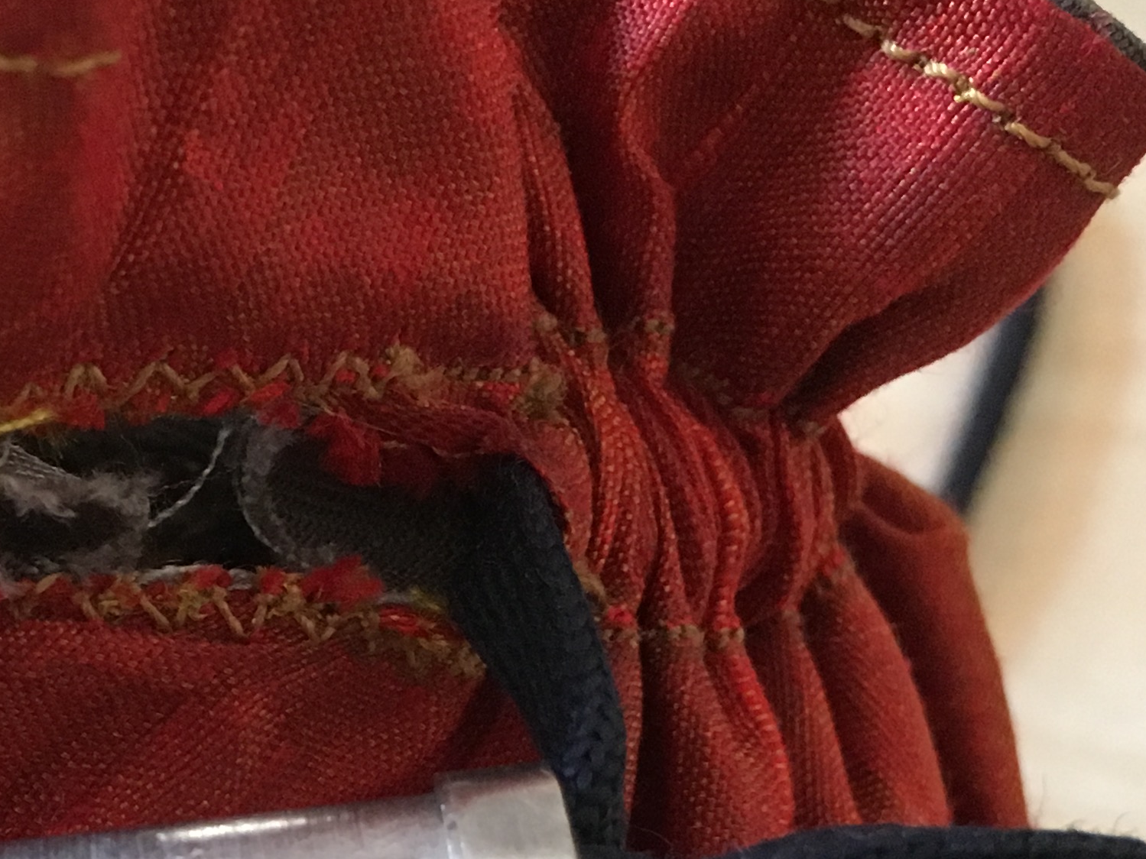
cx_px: 190
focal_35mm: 78
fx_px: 2582
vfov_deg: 18.2
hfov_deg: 24.5
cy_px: 933
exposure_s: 1/25
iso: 200
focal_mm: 4.15
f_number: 2.2
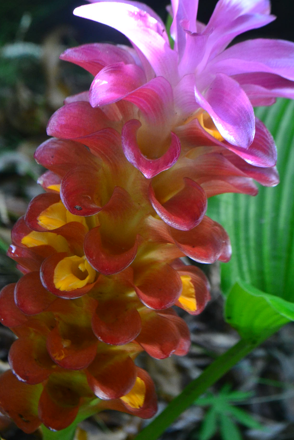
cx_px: 125
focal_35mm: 112
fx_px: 1368
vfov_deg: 18.3
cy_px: 168
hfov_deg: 12.3
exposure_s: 1/40
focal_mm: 55
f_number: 10
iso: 1600
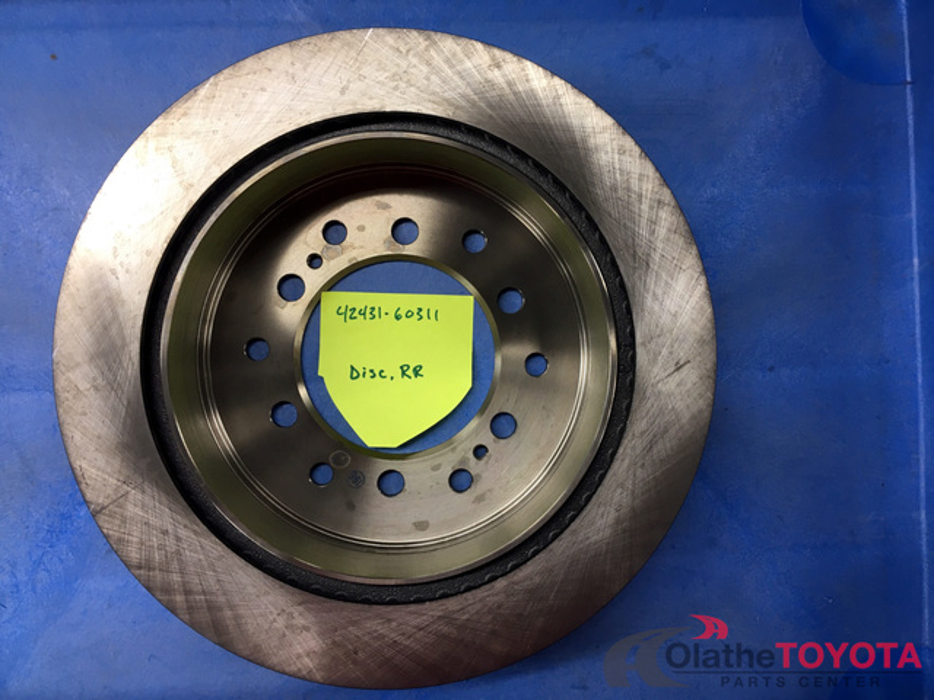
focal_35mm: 29
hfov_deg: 61.7
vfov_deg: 48.2
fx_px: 782
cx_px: 467
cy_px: 350
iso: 50
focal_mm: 4.15
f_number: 2.2
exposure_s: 1/30
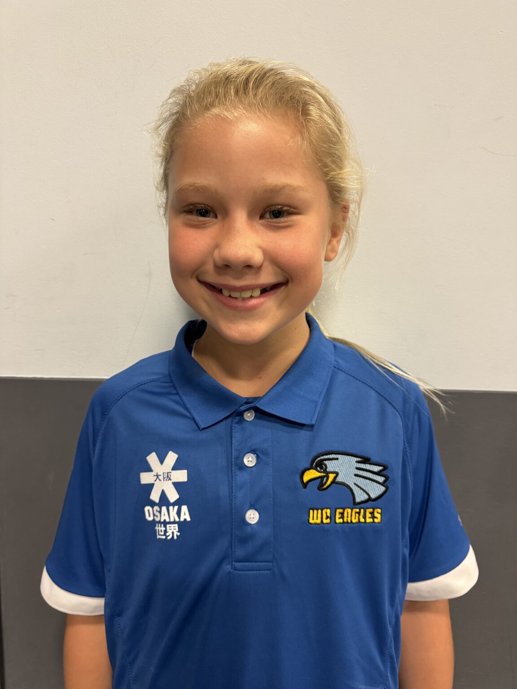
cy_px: 344
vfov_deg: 71.6
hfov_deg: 56.8
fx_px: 478
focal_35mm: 24
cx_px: 258
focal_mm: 6.86
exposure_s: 1/60
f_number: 1.78
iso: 400
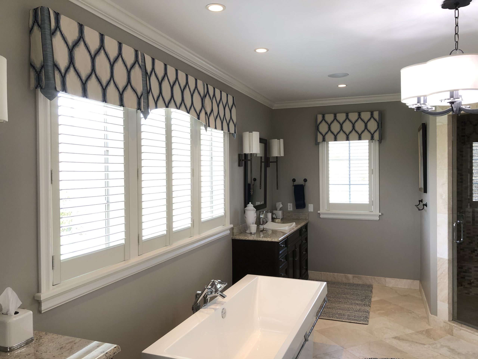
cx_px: 239
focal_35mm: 28
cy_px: 180
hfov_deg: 63.4
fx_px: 387
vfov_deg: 49.7
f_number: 1.8
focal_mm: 4
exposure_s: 1/60
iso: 40
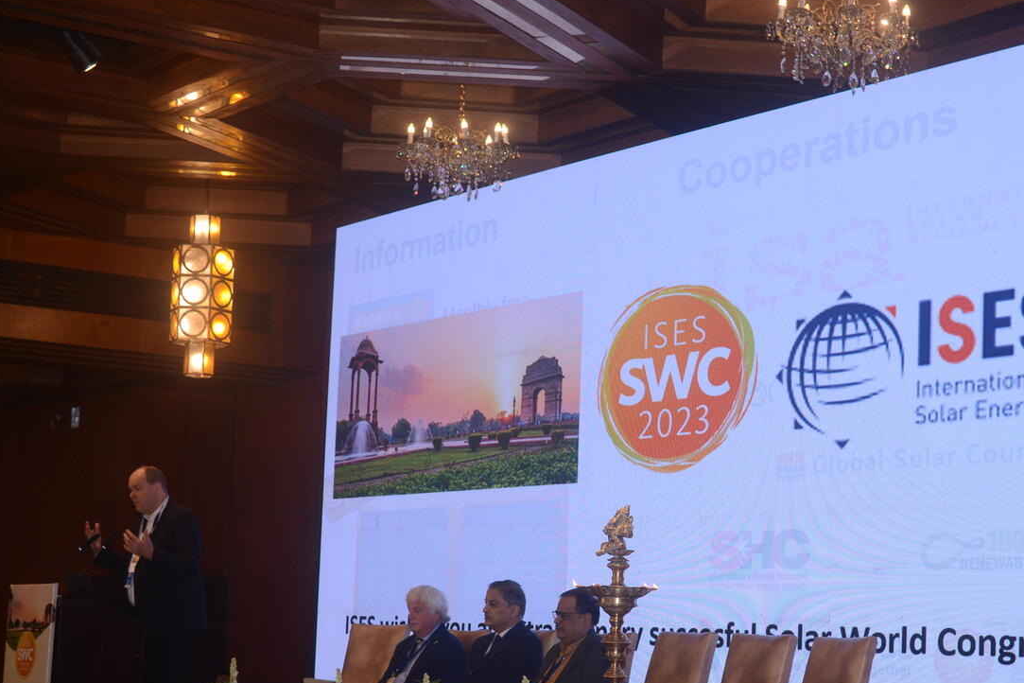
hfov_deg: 27.9
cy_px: 459
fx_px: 2048
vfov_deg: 18.9
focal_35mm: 72
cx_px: 659
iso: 500
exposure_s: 1/125
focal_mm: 52
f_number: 4.5
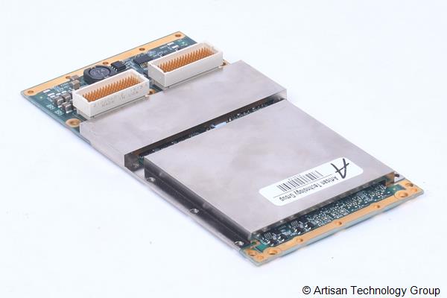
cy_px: 149
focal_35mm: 82
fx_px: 1018
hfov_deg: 24.8
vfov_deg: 16.7
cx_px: 224
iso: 200
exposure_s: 1/200
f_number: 16
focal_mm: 55
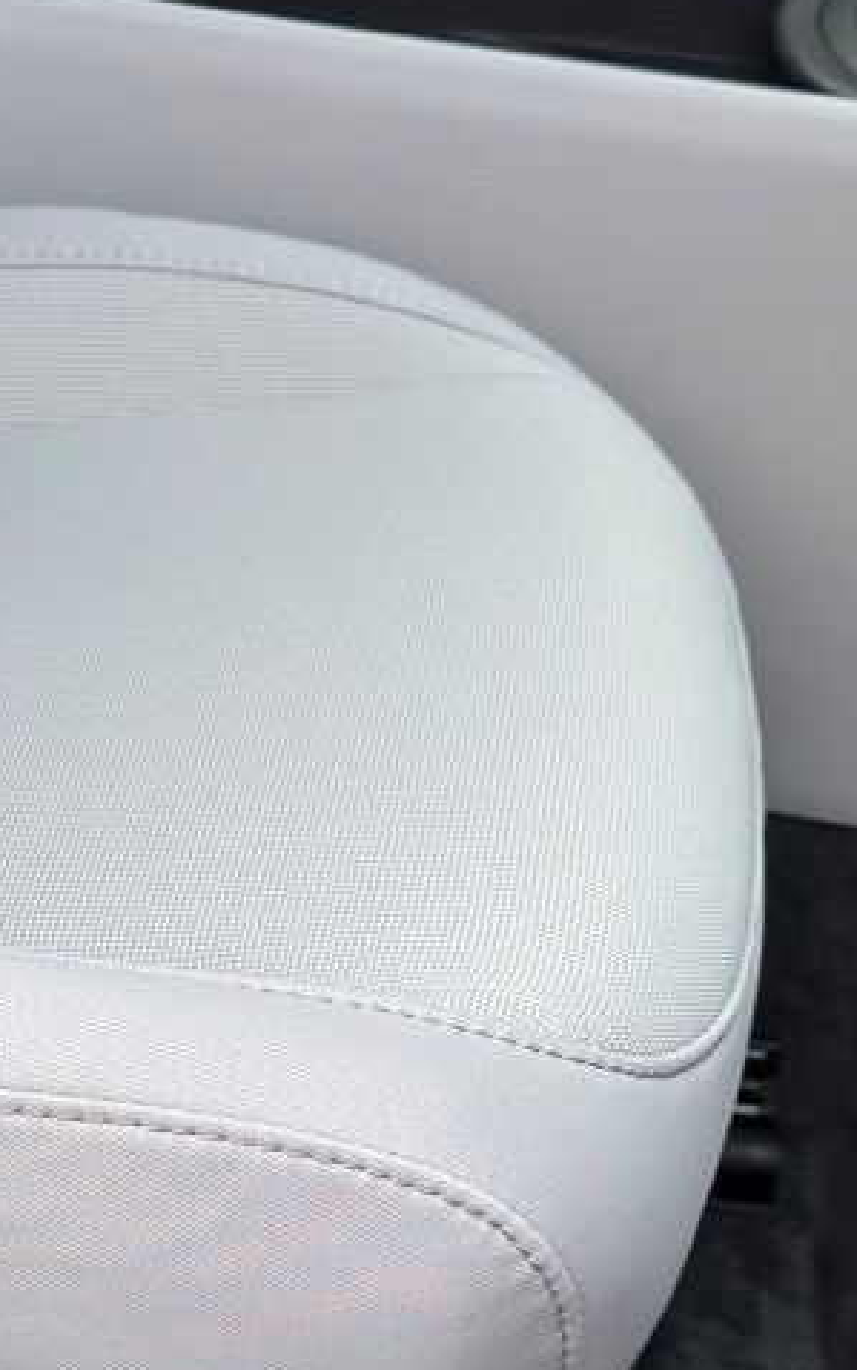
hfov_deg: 11.7
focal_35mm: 109
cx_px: -287
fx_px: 4071
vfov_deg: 19.1
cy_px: 877
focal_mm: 6.86
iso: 64
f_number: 1.78
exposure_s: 1/564
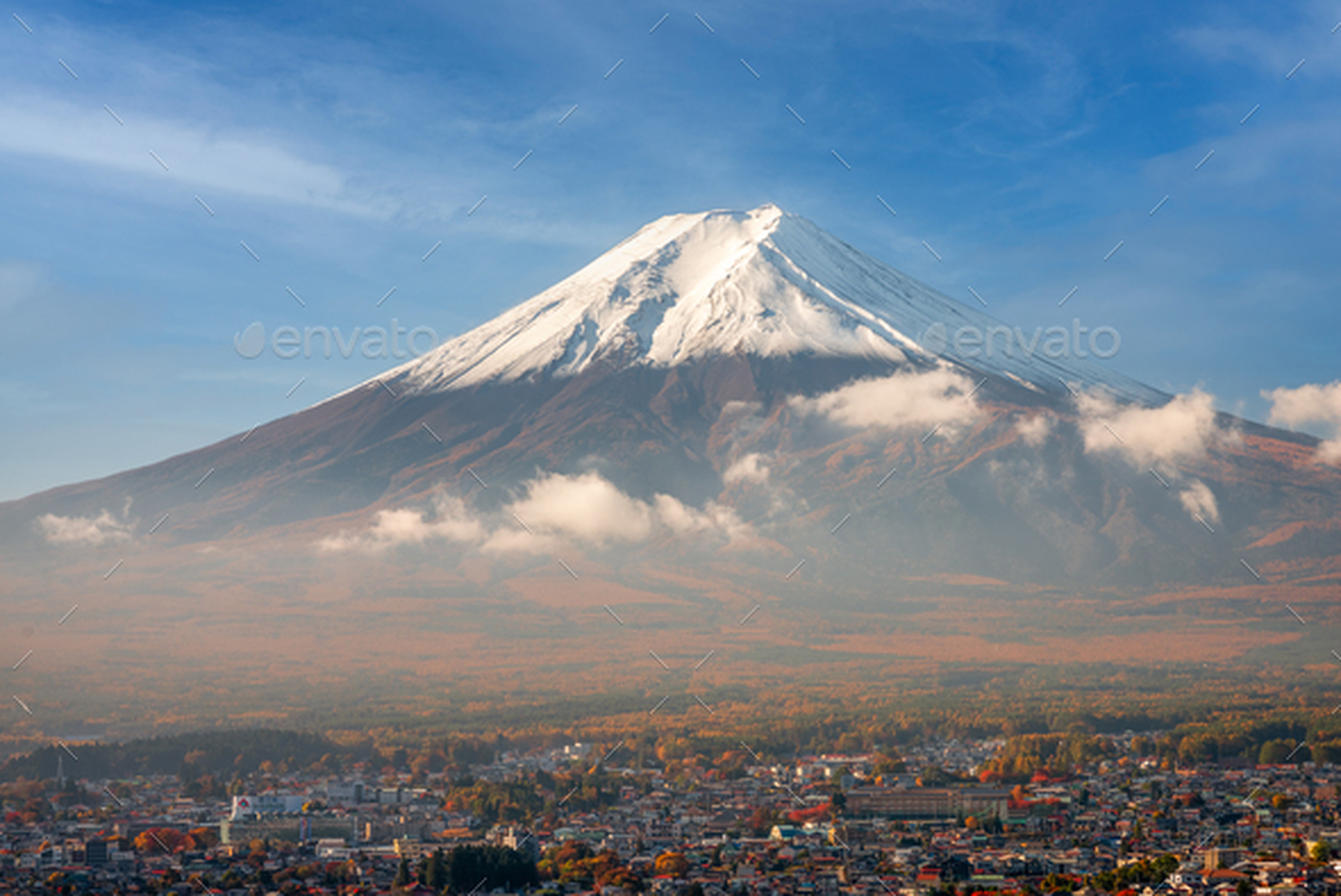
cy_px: 448
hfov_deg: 23.9
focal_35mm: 85
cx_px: 670
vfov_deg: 16.1
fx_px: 3168
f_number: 8
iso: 100
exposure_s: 1/1000
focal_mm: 85
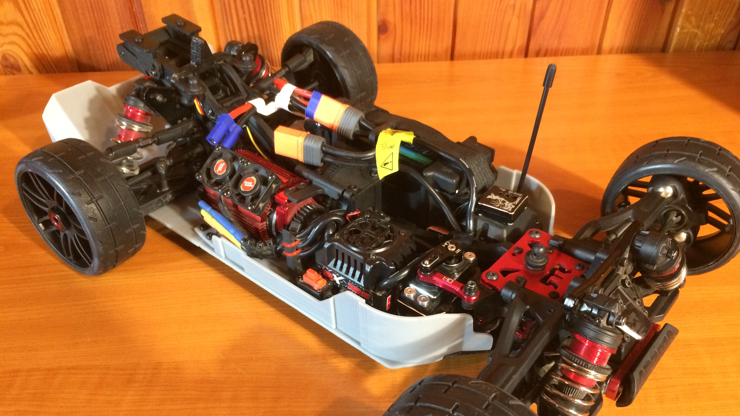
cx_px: 371
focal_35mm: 32
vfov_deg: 36.4
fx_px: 628
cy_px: 266
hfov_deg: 61.0
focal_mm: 4.15
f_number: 2.2
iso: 250
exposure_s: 1/17
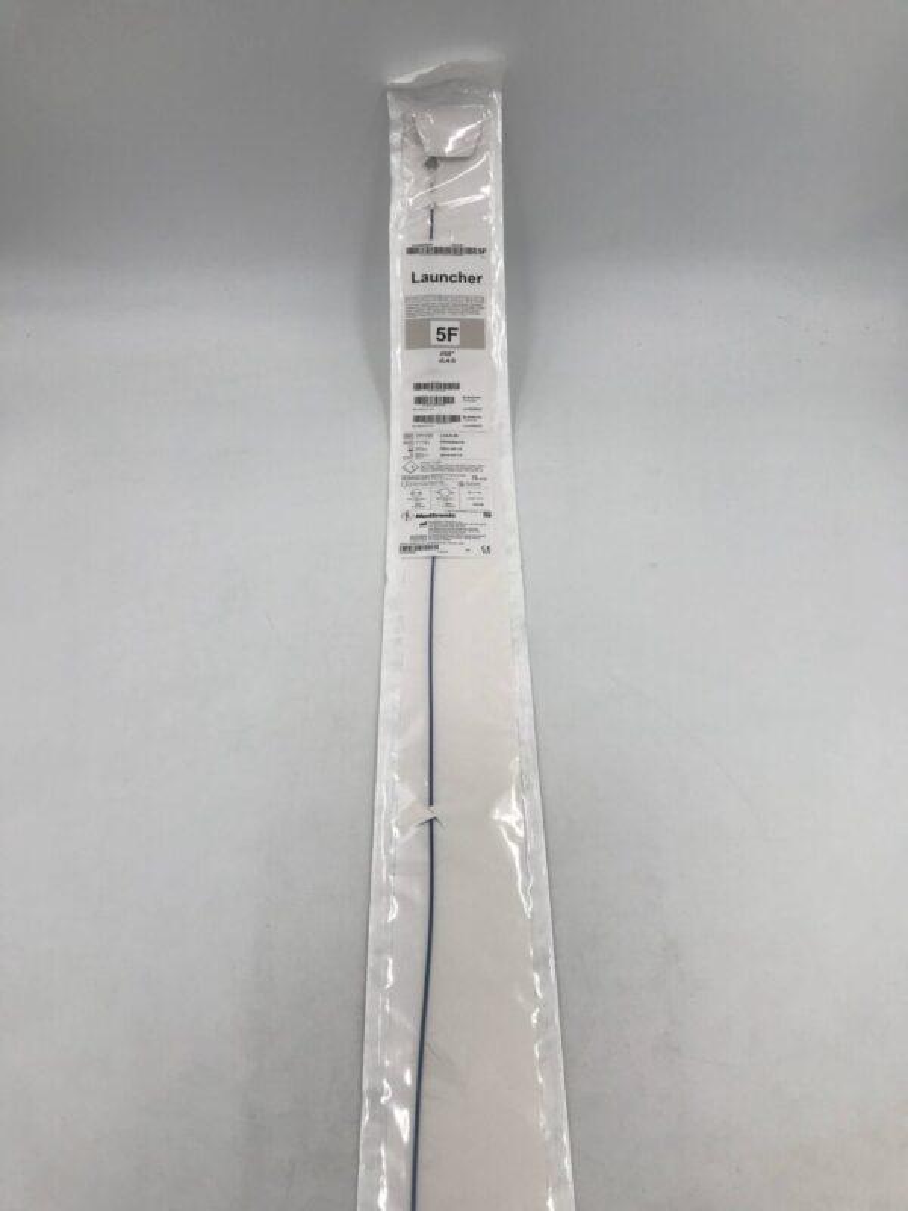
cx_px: 454
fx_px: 979
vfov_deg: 63.4
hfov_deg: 49.7
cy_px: 606
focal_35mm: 28
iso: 20
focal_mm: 3.99
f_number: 1.8
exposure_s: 1/164
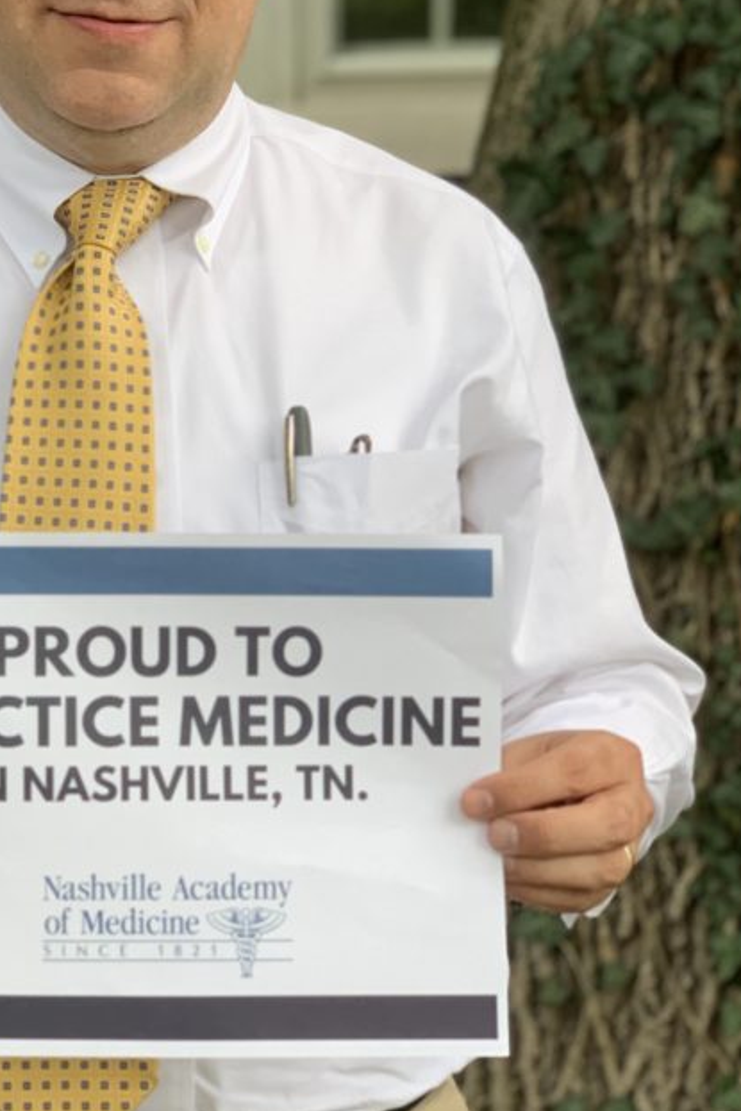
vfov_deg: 22.8
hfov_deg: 15.2
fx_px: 2746
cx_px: 111
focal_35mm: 89
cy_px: 464
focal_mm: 6
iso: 80
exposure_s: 1/122
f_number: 2.4
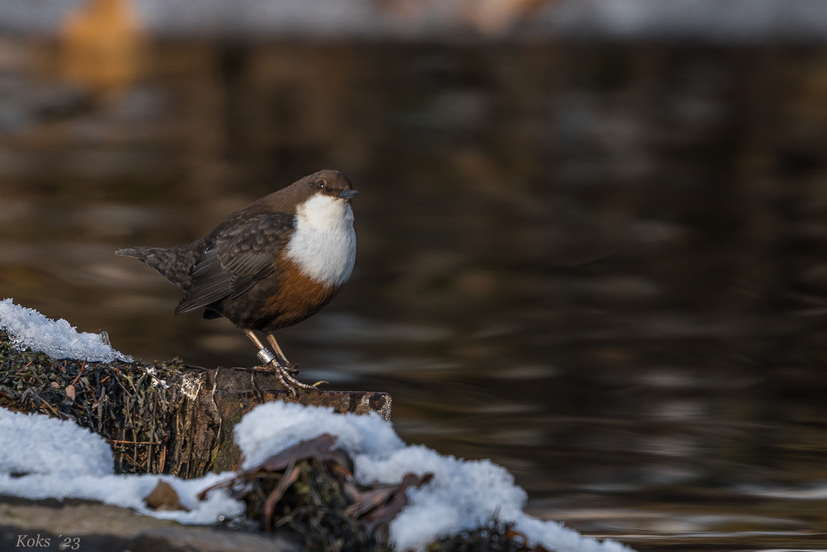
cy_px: 276
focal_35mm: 600
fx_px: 13782
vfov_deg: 2.3
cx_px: 414
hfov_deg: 3.4
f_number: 6.3
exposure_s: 1/250
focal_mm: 600
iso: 400
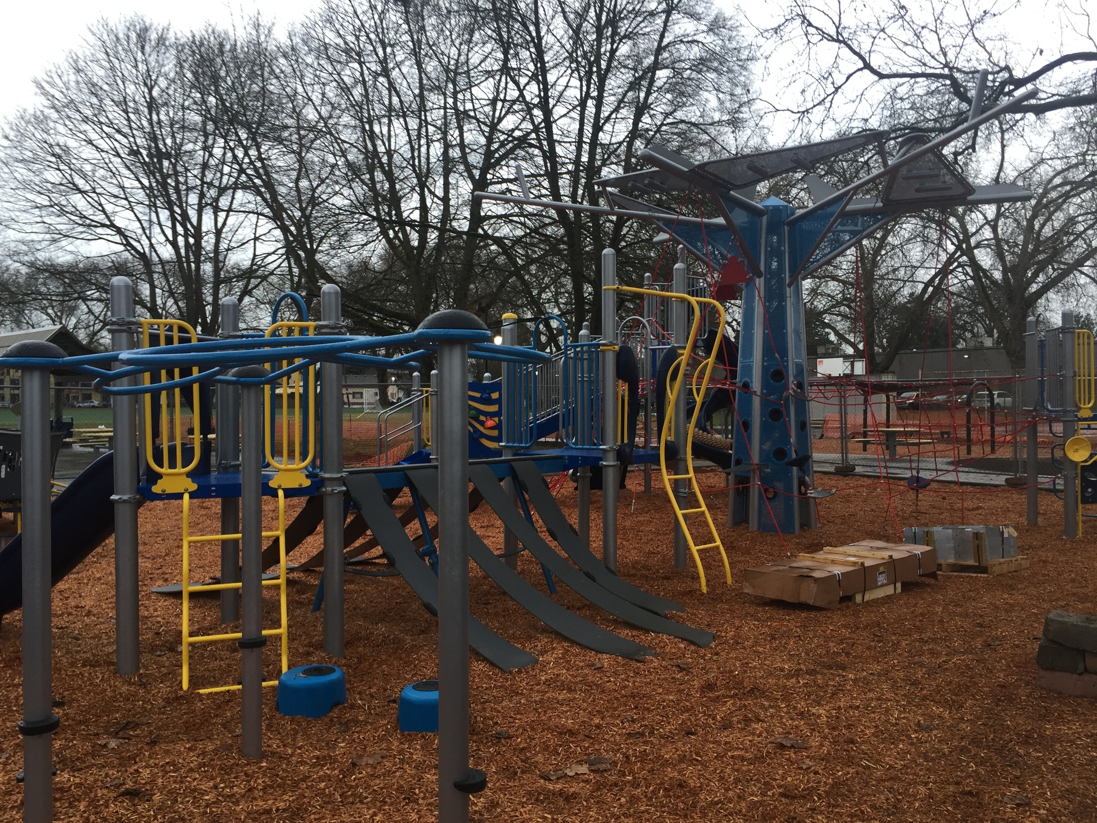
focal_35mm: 29
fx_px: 919
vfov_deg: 48.2
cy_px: 412
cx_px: 548
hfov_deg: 61.7
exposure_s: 1/40
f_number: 2.2
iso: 32
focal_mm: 4.15
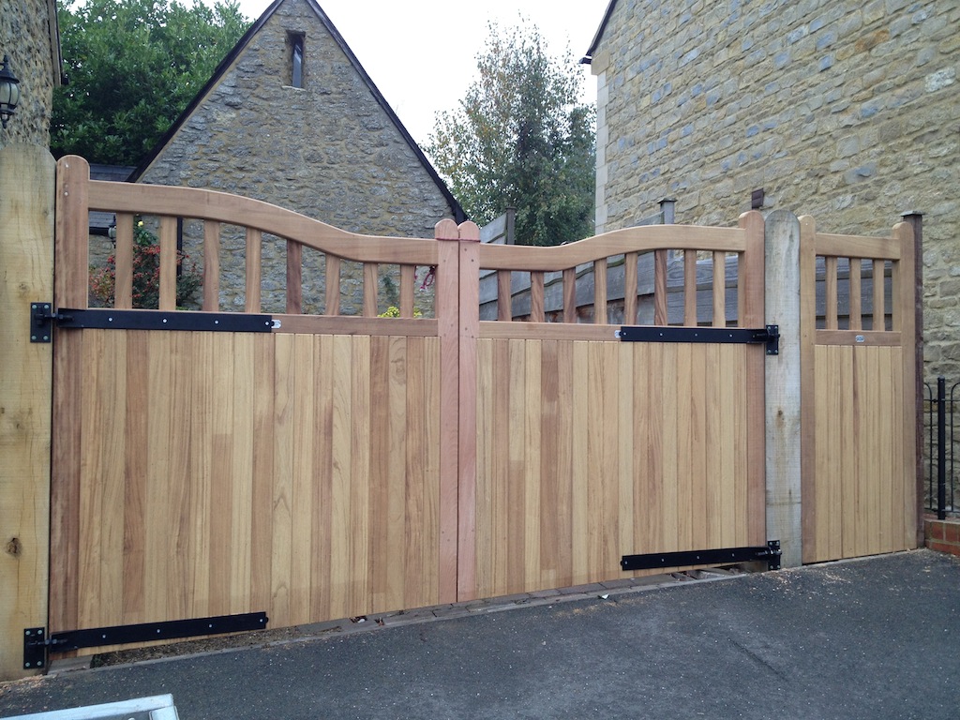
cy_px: 360
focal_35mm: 35
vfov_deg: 40.7
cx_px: 480
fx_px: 971
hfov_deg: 52.6
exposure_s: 1/120
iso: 64
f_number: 2.4
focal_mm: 4.28
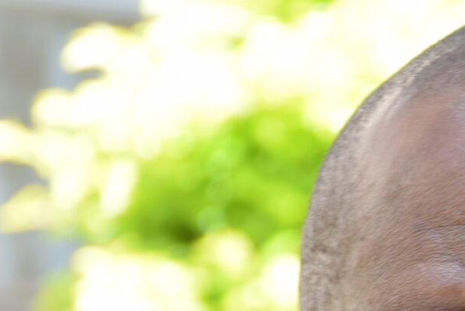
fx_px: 4919
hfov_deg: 5.4
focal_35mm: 381
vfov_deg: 3.6
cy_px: 478
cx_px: 644
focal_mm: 75
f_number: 5
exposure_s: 1/60
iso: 160
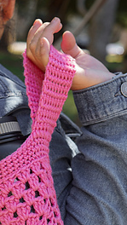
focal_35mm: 127
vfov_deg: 16.7
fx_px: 758
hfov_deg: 9.5
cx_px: 25
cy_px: 199
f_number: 5
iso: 100
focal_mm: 50
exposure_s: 1/125
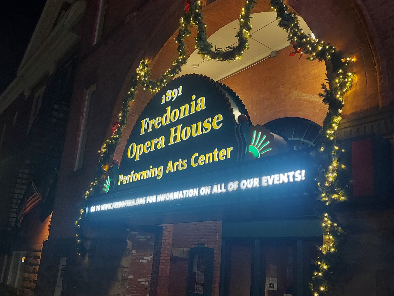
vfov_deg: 44.1
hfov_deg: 56.7
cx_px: 216
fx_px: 364
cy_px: 163
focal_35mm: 32
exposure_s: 1/33
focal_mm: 5.23
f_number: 1.8
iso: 320
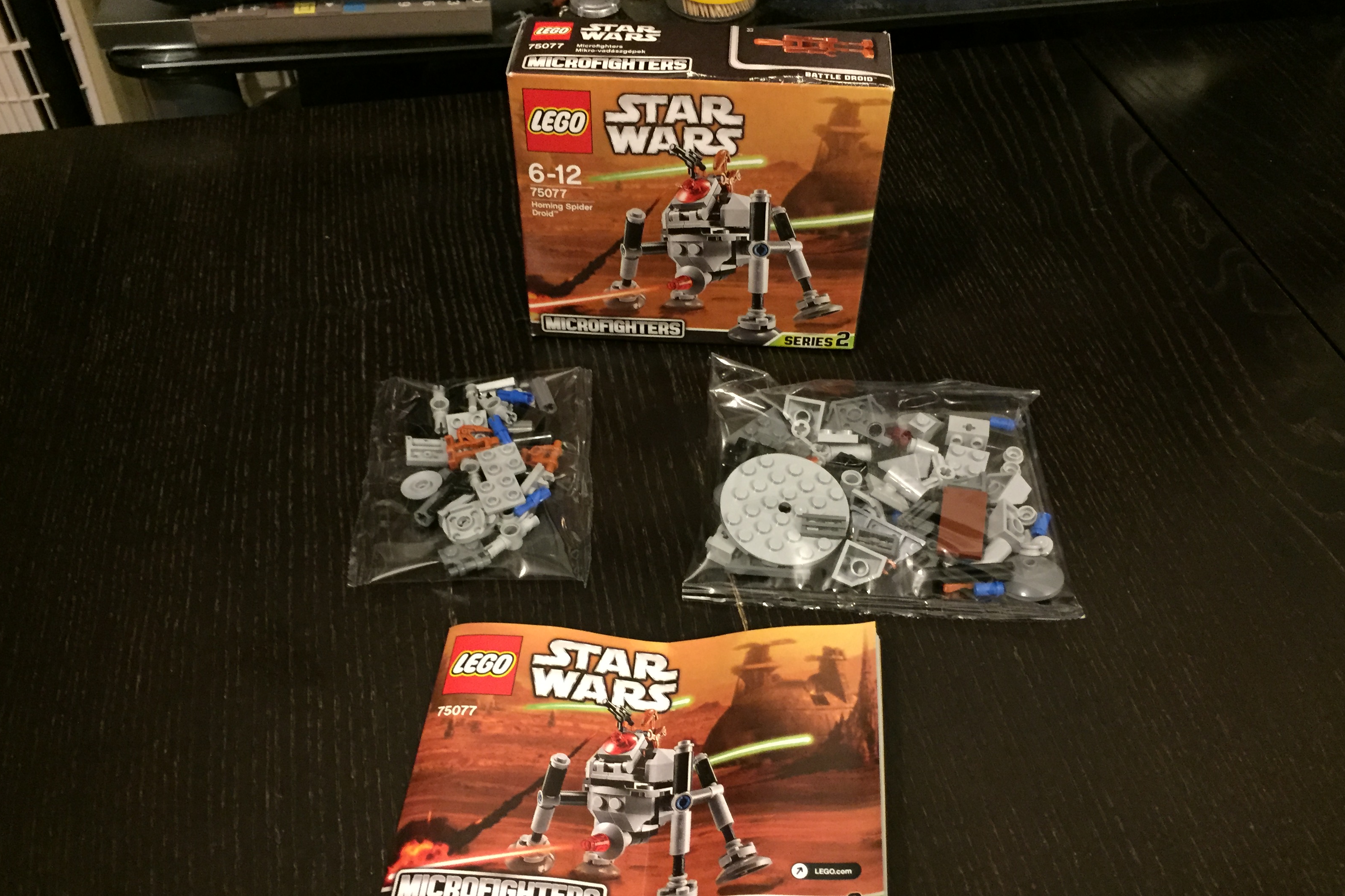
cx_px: 673
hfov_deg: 60.3
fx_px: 1158
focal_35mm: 31
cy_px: 505
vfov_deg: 42.2
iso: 500
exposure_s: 1/17
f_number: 2.2
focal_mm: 4.15
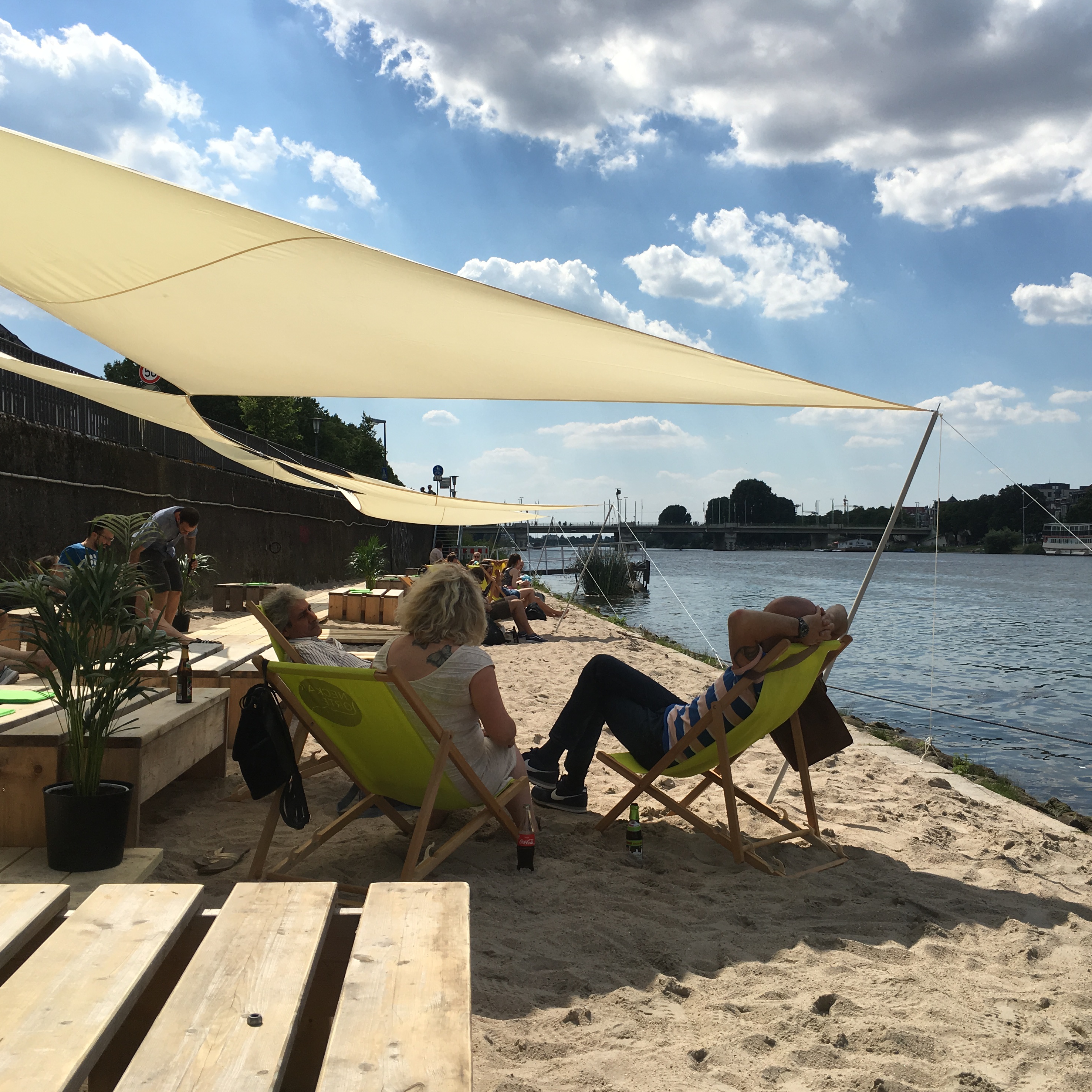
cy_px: 550
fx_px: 1249
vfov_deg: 47.2
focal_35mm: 35
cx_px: 595
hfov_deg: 47.2
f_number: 2.2
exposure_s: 1/2849
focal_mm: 4.15
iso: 25
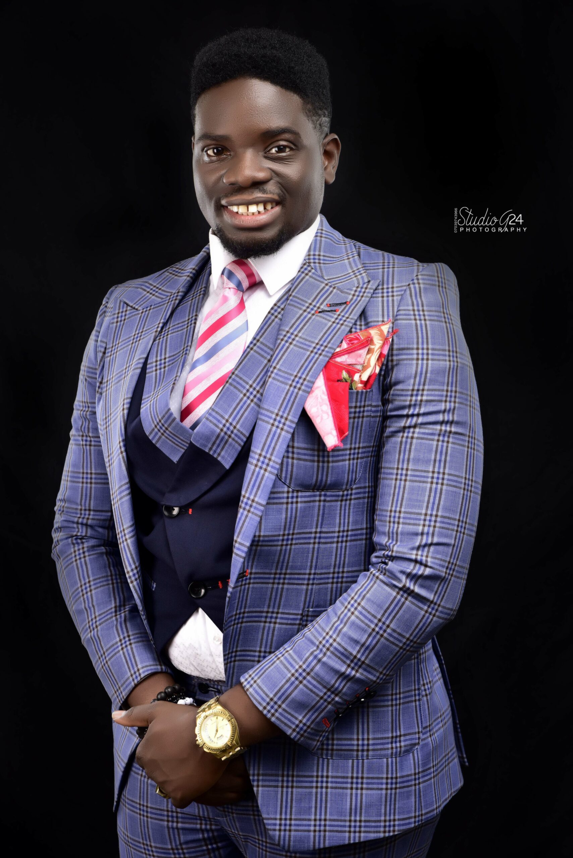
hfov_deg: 23.4
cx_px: 286
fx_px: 1383
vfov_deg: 34.5
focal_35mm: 58
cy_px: 429
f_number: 5.6
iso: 200
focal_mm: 58
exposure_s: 1/100
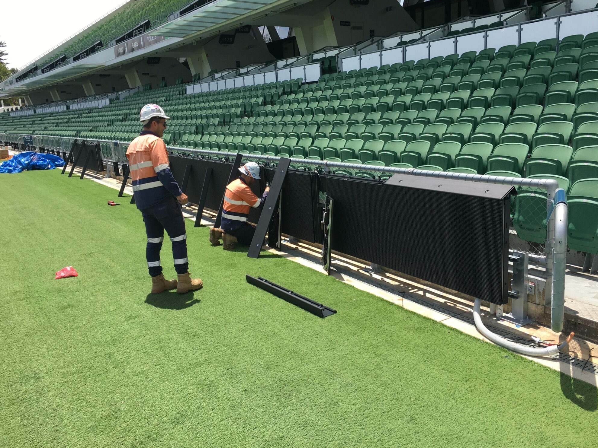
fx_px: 518
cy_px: 229
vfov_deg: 46.8
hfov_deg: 60.0
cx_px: 304
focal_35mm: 30
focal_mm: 4.15
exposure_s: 1/894
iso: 25
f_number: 2.2
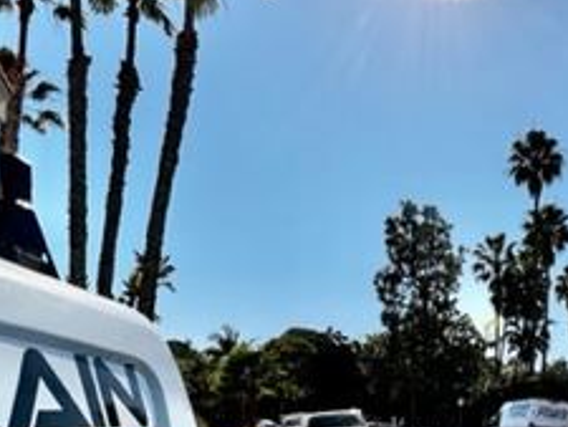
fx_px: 607
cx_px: 462
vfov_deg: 35.5
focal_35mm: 37
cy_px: 414
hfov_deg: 47.2
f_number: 1.8
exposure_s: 1/2660
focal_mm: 1.57
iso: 32
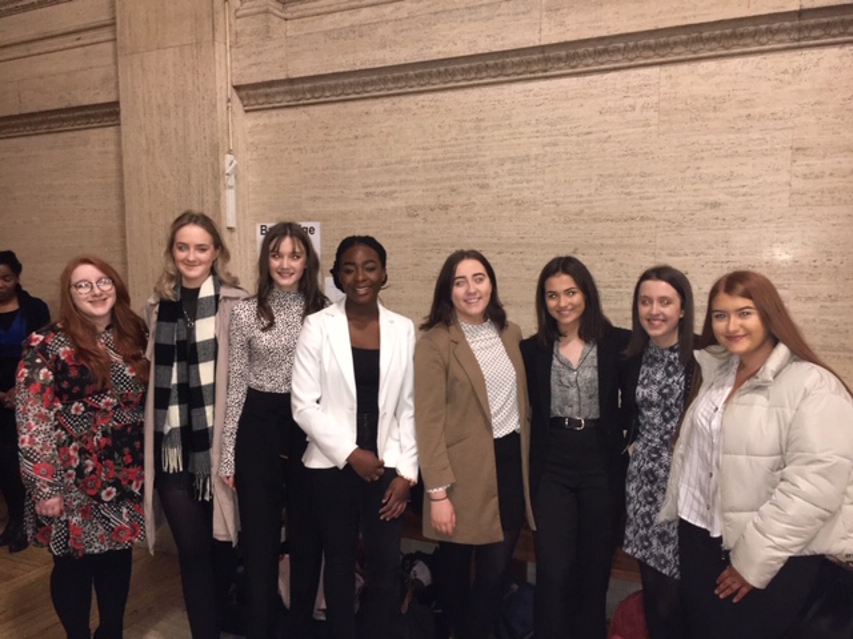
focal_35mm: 29
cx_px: 426
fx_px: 715
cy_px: 320
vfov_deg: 48.2
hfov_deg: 61.7
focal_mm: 4.15
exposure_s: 1/17
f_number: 2.2
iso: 200
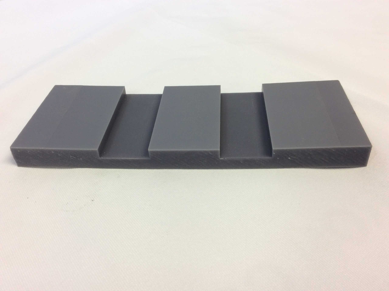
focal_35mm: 32
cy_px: 146
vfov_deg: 44.1
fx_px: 359
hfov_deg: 56.9
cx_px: 194
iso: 32
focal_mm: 3.3
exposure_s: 1/24
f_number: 2.4
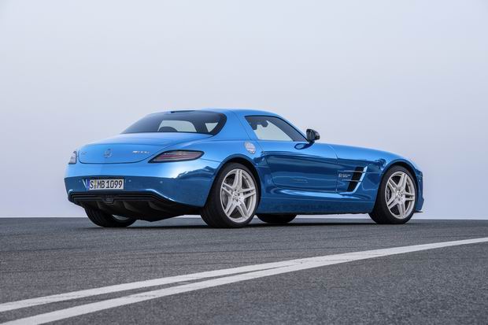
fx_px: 2304
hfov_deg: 12.1
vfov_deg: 8.1
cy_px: 162
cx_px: 244
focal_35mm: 170
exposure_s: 1/6
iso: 100
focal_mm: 170
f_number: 13
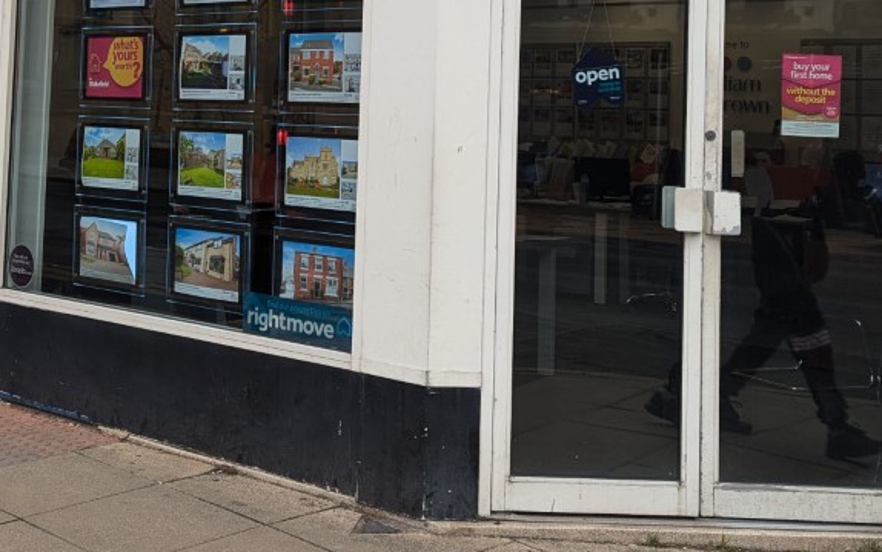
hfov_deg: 37.8
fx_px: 1274
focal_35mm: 53
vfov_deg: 23.7
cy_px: 51
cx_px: 303
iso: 51
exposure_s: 1/651
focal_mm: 6.81
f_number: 1.85
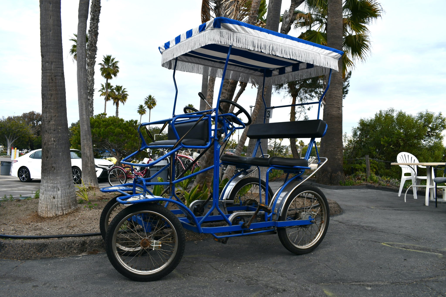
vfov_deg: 47.9
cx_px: 223
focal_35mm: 27
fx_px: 334
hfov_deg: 67.4
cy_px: 148
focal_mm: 18
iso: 200
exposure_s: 1/250
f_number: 7.1
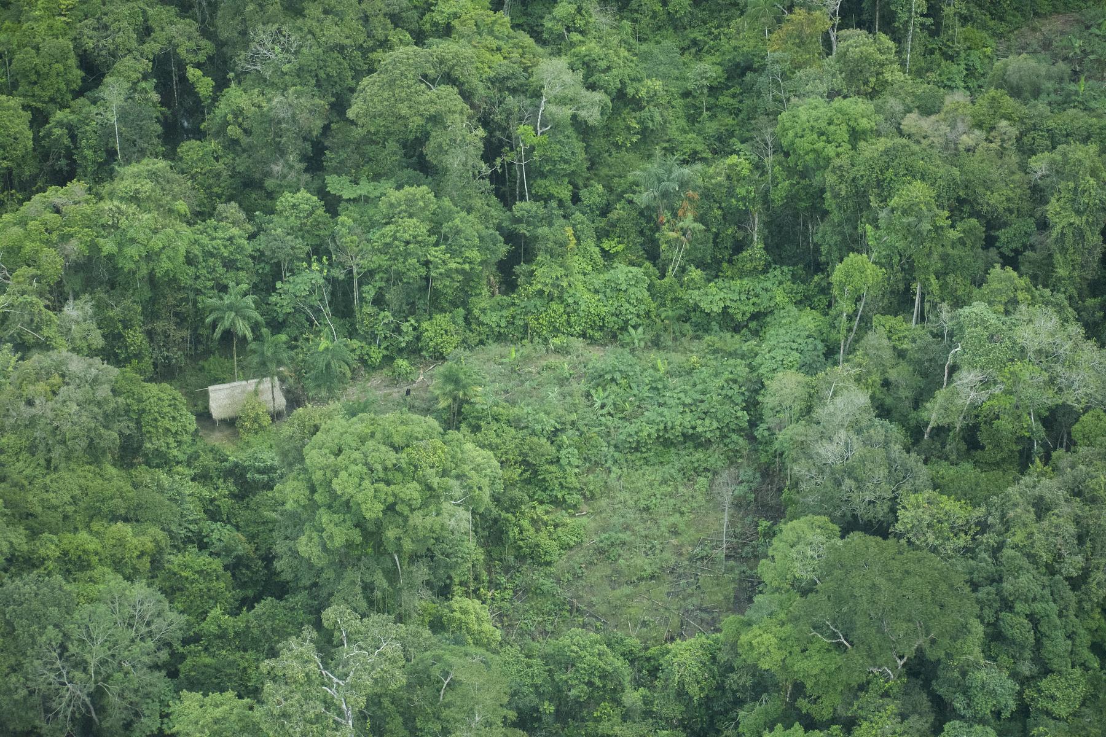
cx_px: 553
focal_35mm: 105
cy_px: 368
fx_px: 3226
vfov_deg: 13.0
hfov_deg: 19.5
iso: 5000
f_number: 4.5
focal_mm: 70
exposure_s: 1/6400
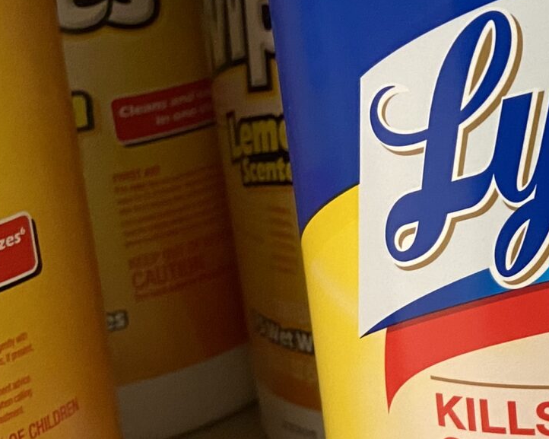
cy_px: 197
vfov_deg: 17.1
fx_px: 1462
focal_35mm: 90
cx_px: 928
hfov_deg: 17.9
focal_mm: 4.25
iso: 160
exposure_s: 1/60
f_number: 1.8
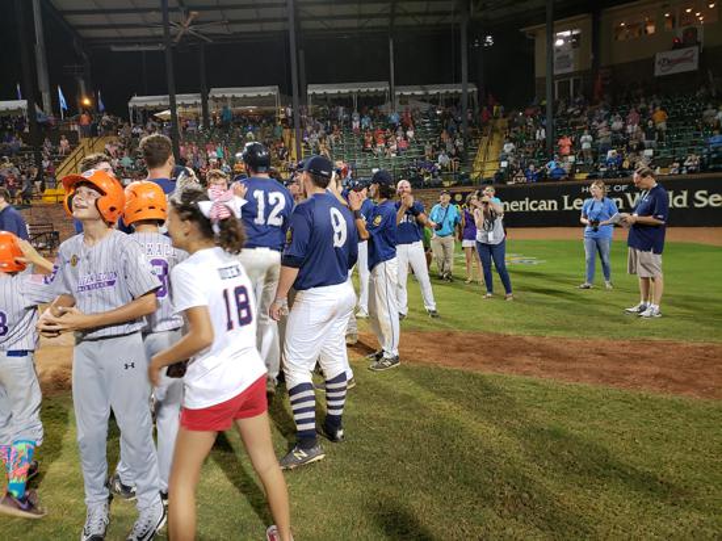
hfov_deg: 67.3
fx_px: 542
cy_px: 270
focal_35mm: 26
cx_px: 361
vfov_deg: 53.0
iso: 160
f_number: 2.4
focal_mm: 4.3
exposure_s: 1/60
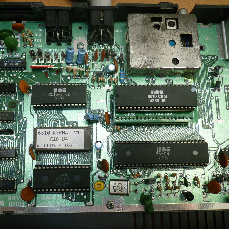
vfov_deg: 44.9
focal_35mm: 37
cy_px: 114
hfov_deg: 44.9
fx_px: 277
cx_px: 107
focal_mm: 5.5
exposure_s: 1/125
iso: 80
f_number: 2.8
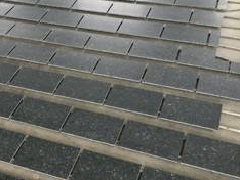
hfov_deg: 36.1
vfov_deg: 28.0
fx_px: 361
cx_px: 67
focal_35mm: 52
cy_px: 111
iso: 200
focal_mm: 4.15
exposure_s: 1/33
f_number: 2.2
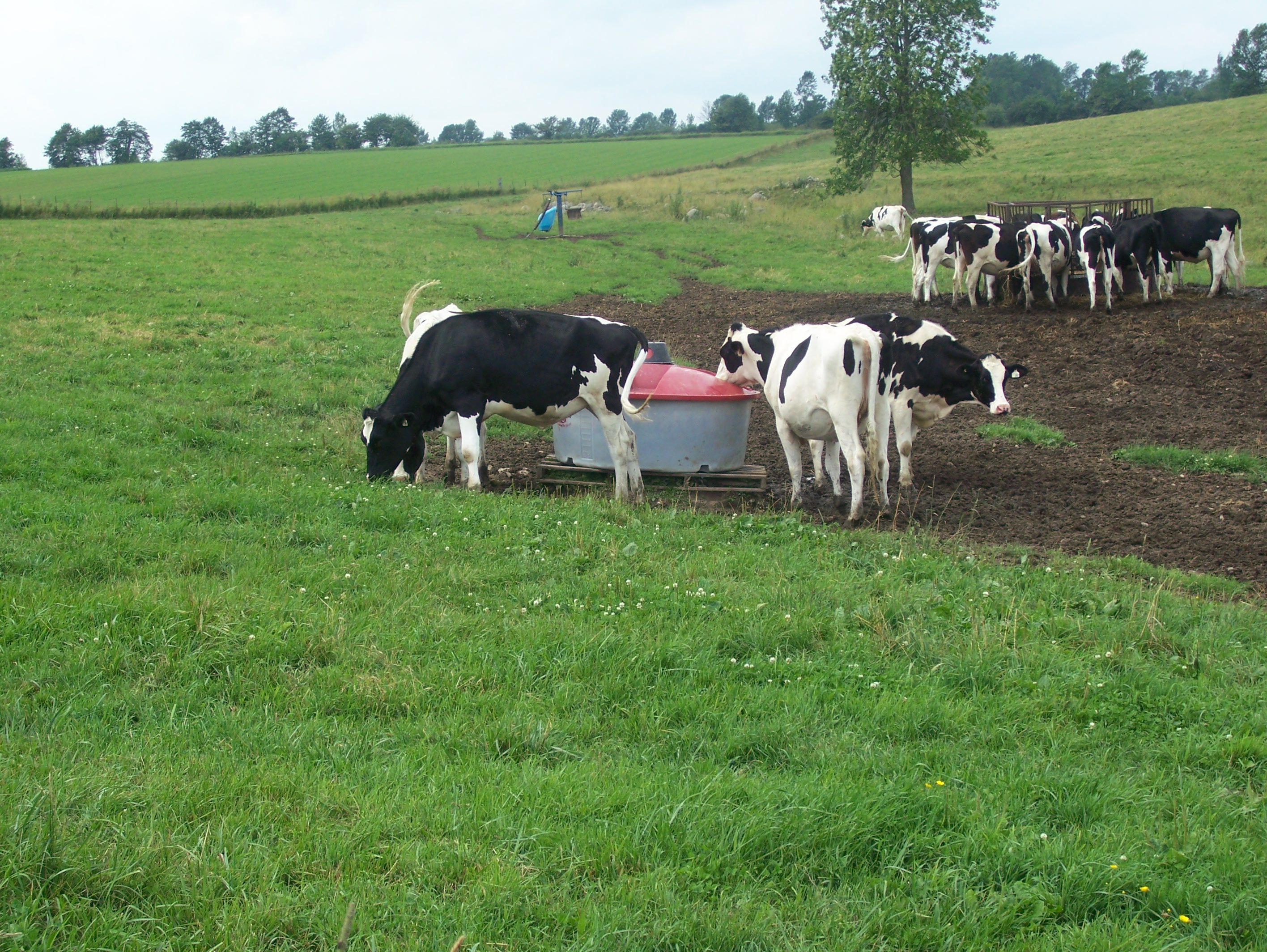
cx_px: 634
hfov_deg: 29.4
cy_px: 476
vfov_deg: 22.3
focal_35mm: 66
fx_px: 2417
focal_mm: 11
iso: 80
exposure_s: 1/400
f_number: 3.6
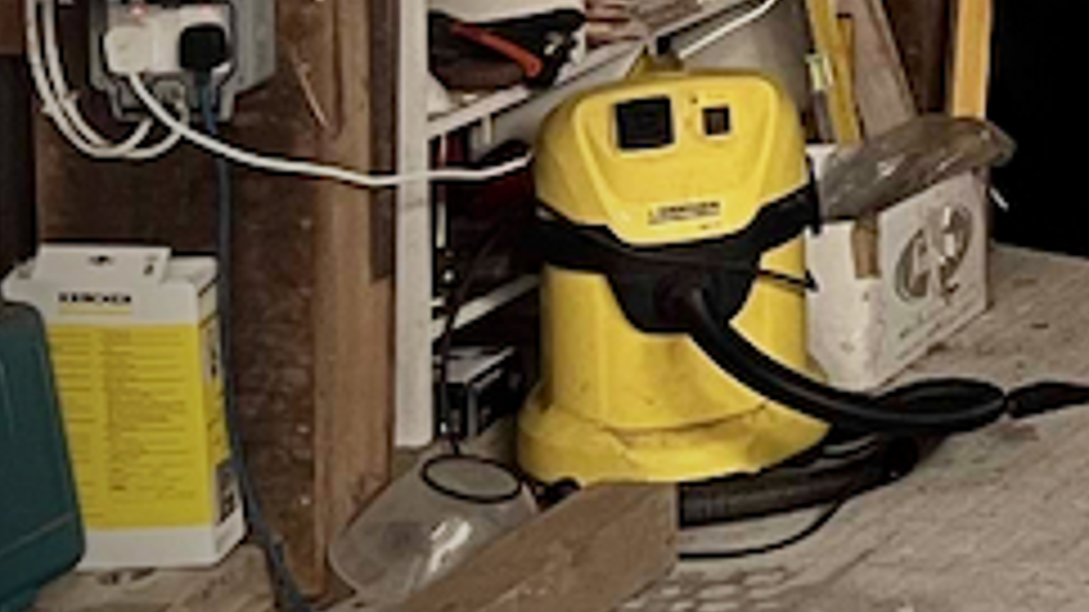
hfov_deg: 12.1
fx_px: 4330
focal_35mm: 150
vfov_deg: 7.7
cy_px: -608
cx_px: 2416
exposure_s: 1/66
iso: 125
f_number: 1.6
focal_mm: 5.1
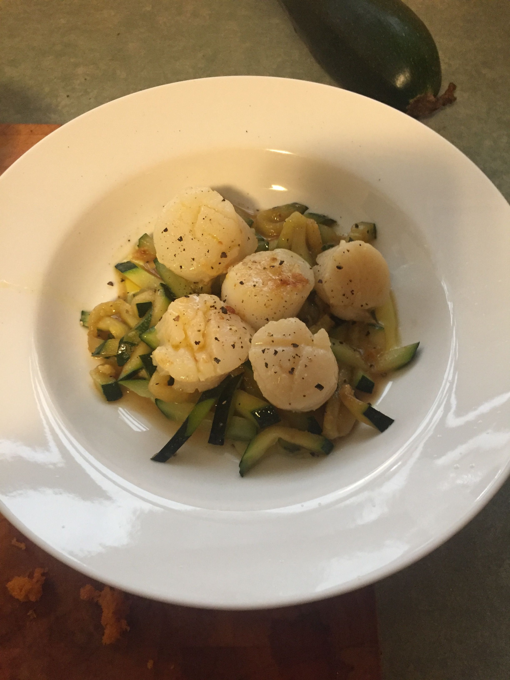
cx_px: 255
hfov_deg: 48.2
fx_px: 570
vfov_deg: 61.7
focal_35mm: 29
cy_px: 340
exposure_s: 1/20
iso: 250
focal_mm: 4.15
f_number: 2.2
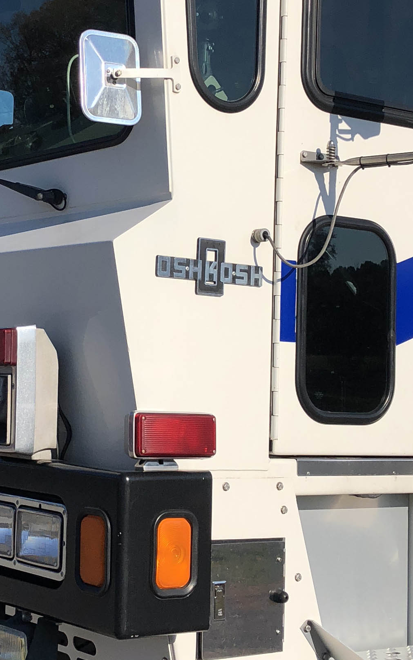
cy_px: 247
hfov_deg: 17.5
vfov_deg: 27.7
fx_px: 1332
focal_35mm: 74
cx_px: 95
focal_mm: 4
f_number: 1.8
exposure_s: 1/3690
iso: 25
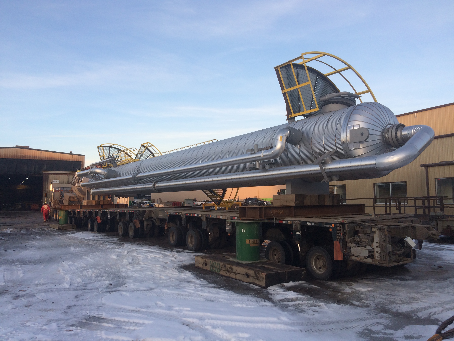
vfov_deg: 48.2
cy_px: 170
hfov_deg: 61.7
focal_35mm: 29
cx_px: 227
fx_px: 380
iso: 32
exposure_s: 1/285
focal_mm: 4.15
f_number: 2.2
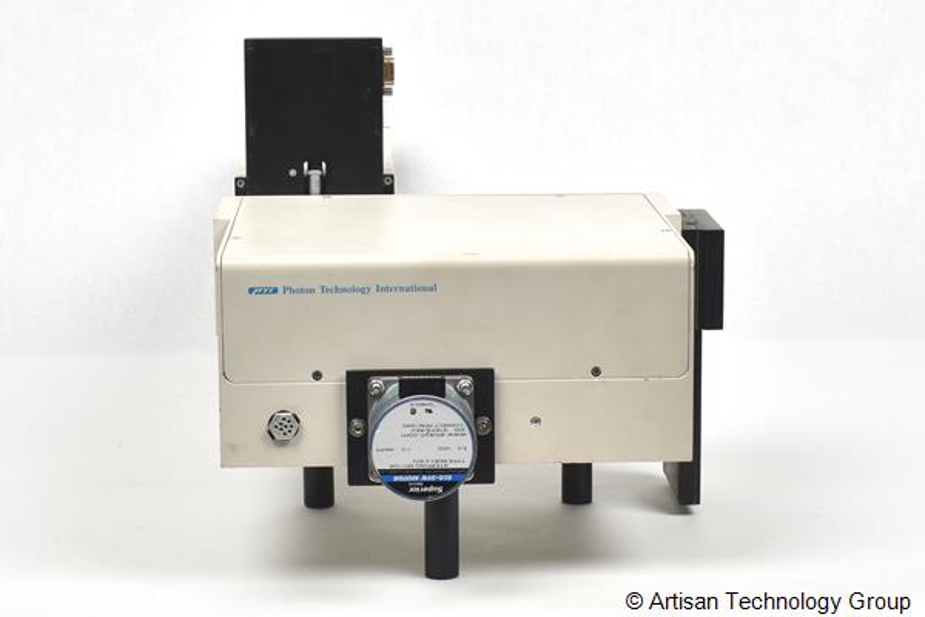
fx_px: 1233
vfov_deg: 28.1
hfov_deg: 41.1
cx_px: 462
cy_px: 308
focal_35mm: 48
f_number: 11
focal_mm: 32
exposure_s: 1/200
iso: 100
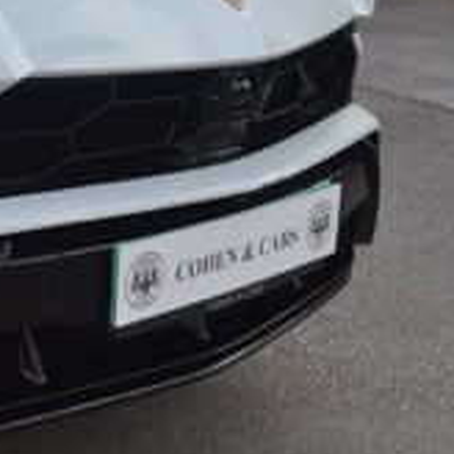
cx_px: -86
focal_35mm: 101
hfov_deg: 16.5
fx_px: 1500
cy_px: 155
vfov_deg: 17.2
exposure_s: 1/160
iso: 100
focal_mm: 31
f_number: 6.3
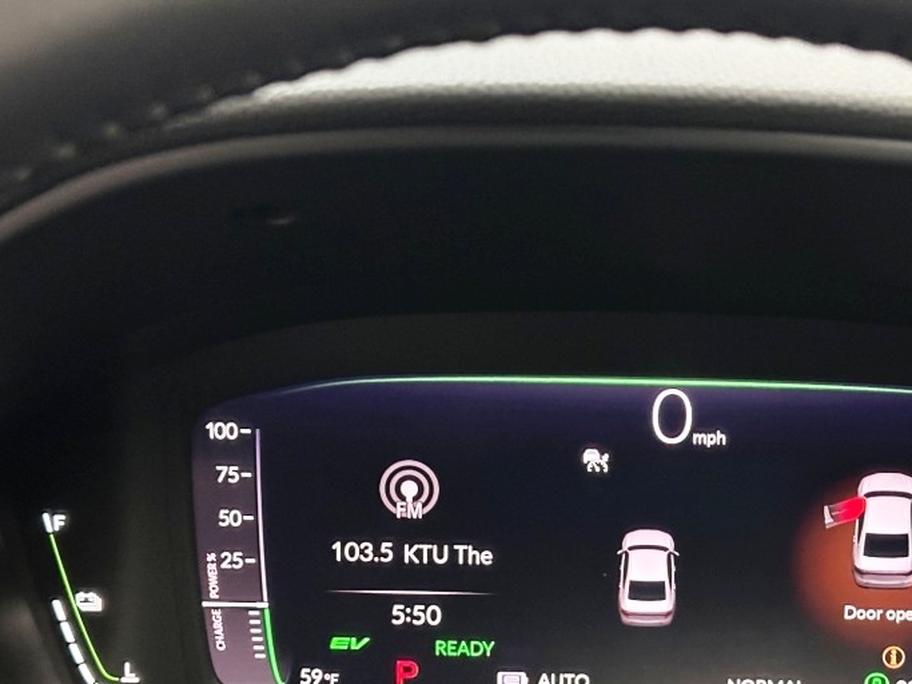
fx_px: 1897
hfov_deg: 26.7
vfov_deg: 20.3
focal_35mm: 72
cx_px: 680
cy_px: 472
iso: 640
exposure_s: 1/24
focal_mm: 6.86
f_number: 1.78
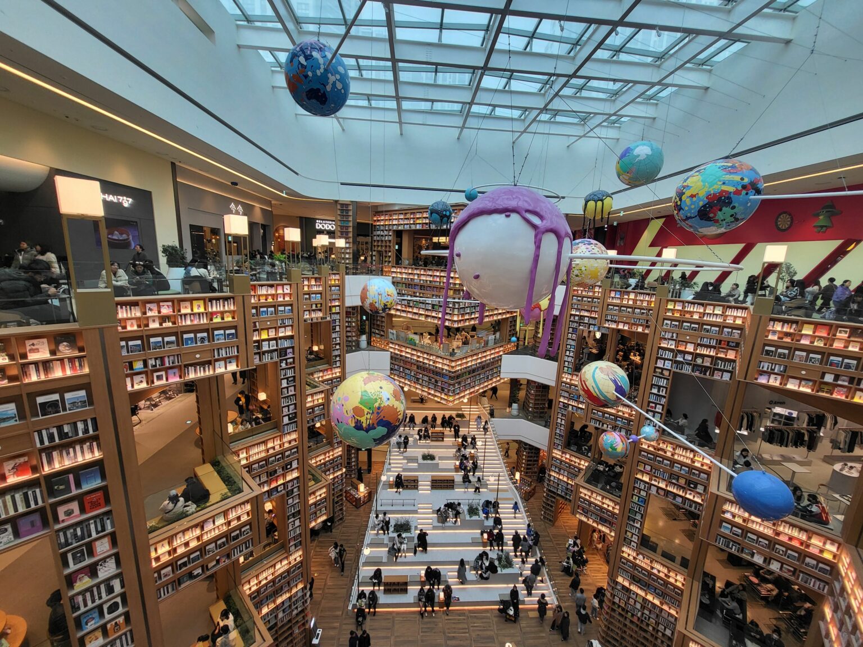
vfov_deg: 89.9
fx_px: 324
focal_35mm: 13
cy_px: 324
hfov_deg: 106.2
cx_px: 432
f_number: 2.2
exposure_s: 1/60
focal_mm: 1.74
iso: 32
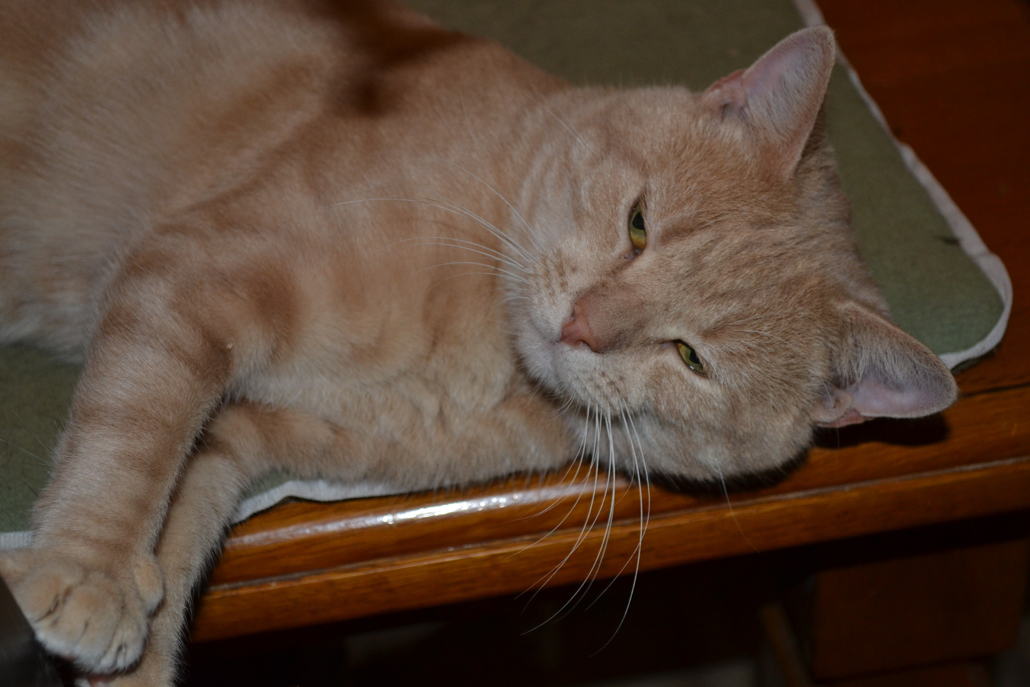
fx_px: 1888
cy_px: 344
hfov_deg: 30.5
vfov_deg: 20.6
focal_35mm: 66
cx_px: 515
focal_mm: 44
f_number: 5.3
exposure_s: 1/60
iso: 800
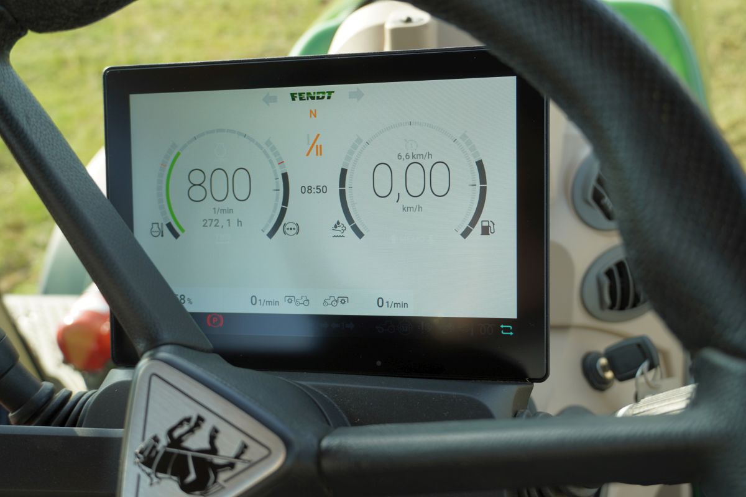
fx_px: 870
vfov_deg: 31.9
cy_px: 248
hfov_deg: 46.4
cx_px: 373
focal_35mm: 42
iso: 100
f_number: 4.5
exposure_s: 1/125
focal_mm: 28
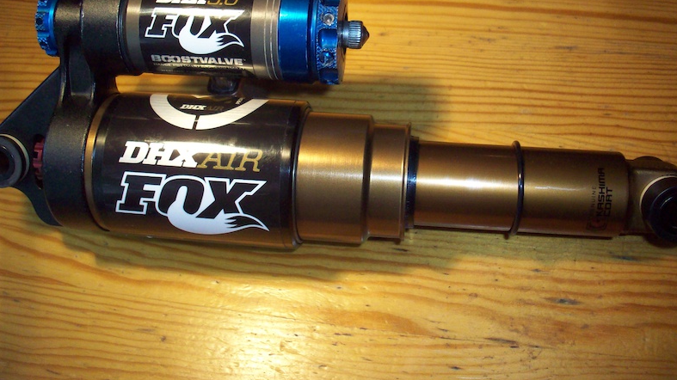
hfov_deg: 49.4
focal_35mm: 41
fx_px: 736
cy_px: 145
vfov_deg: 28.9
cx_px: 339
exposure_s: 1/64
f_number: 2.8
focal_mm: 6.2
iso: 160
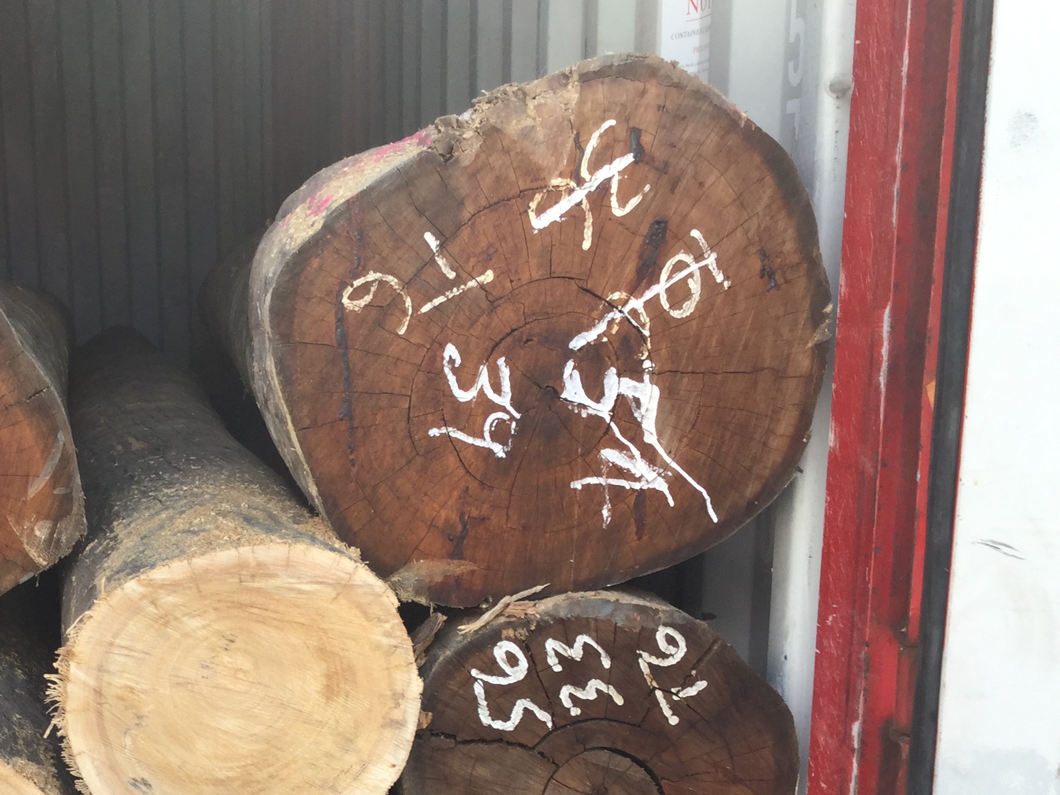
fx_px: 1715
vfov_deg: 25.4
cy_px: 691
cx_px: 202
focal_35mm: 56
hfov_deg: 33.3
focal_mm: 3.3
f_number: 2.4
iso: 25
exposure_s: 1/137
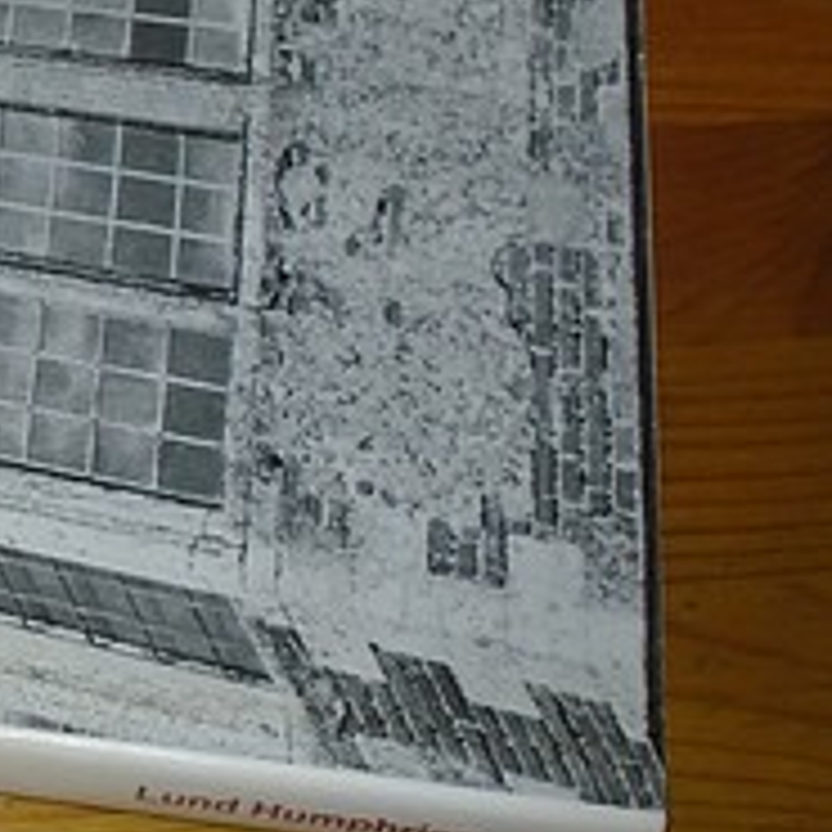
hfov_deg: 14.2
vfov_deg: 14.9
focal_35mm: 117
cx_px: -288
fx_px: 3182
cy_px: 259
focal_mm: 8.7
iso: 200
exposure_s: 1/40
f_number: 4.5
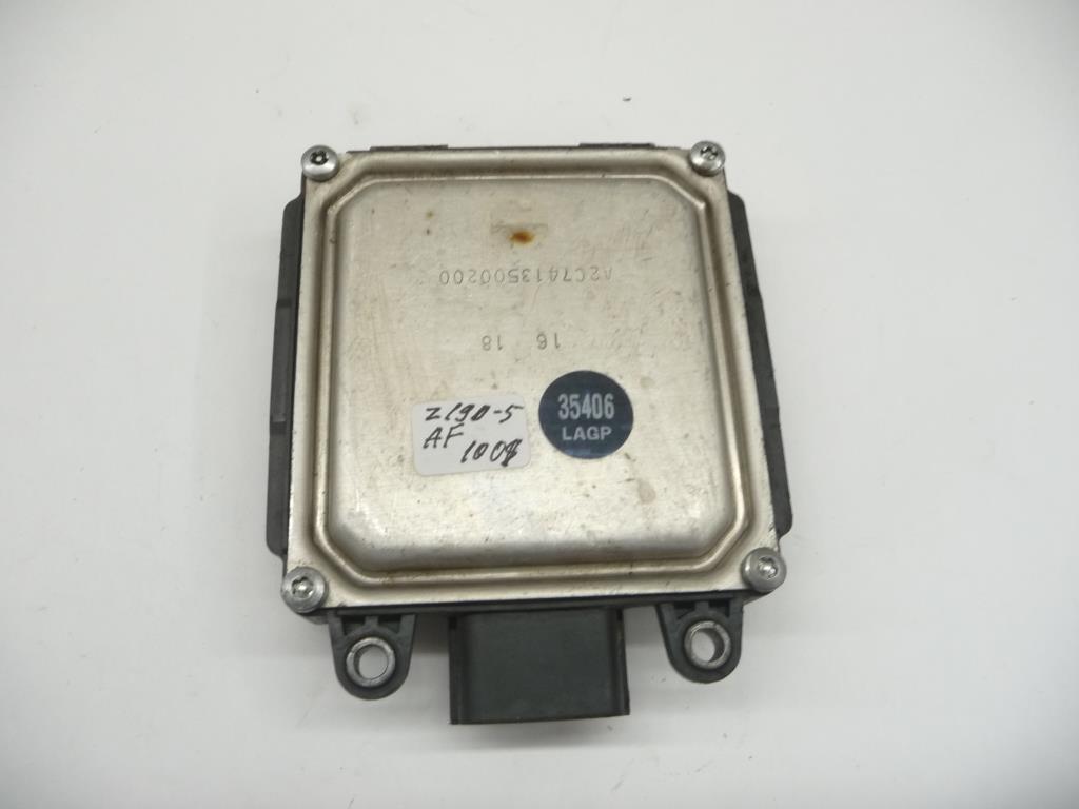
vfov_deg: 49.7
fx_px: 873
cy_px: 404
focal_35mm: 28
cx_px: 540
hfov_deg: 63.4
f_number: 3.3
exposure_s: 1/30
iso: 160
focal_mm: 4.7
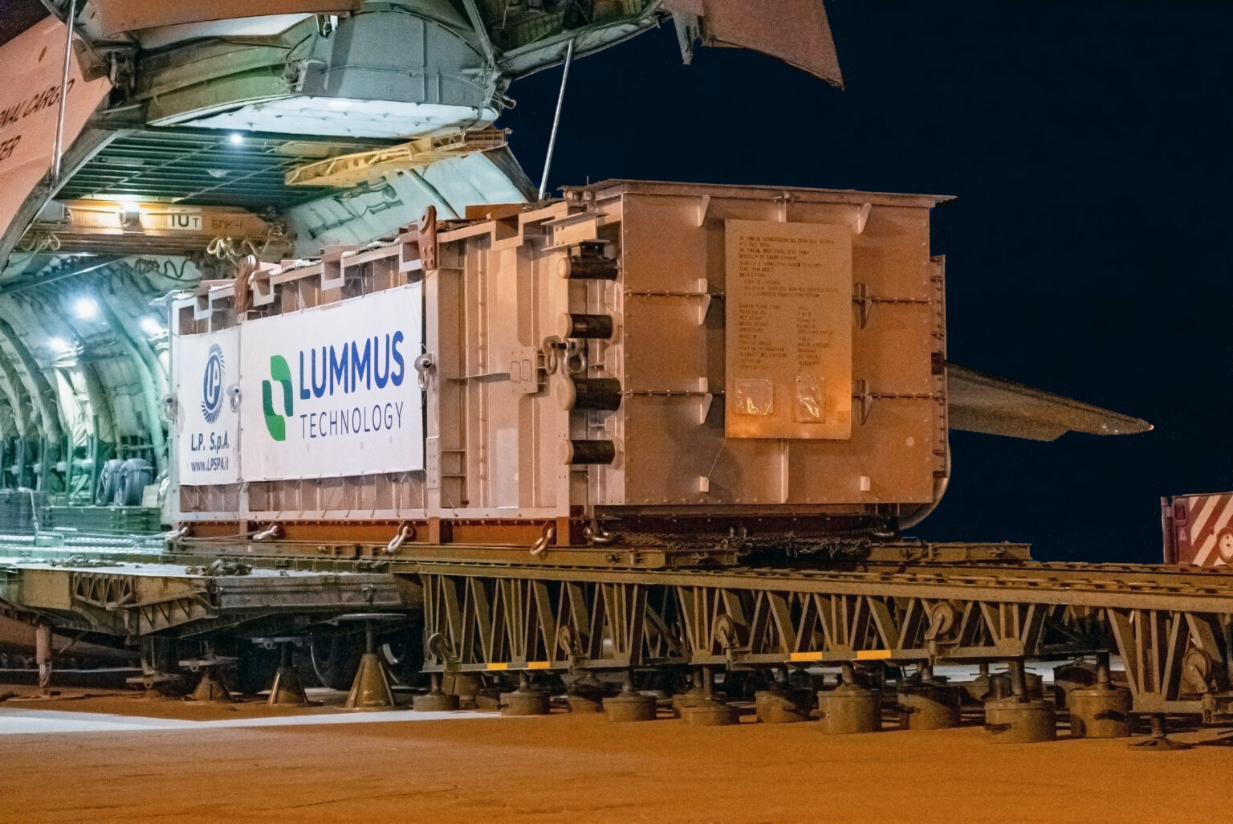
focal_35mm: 73
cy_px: 412
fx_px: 2502
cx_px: 616
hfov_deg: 27.7
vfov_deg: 18.7
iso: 12800
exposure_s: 1/100
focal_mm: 73
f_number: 4
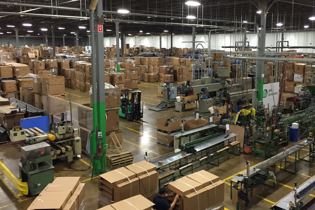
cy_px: 84
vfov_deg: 38.7
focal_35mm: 34
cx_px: 177
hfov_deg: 55.6
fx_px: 297
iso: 250
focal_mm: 4.15
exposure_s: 1/30
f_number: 2.2
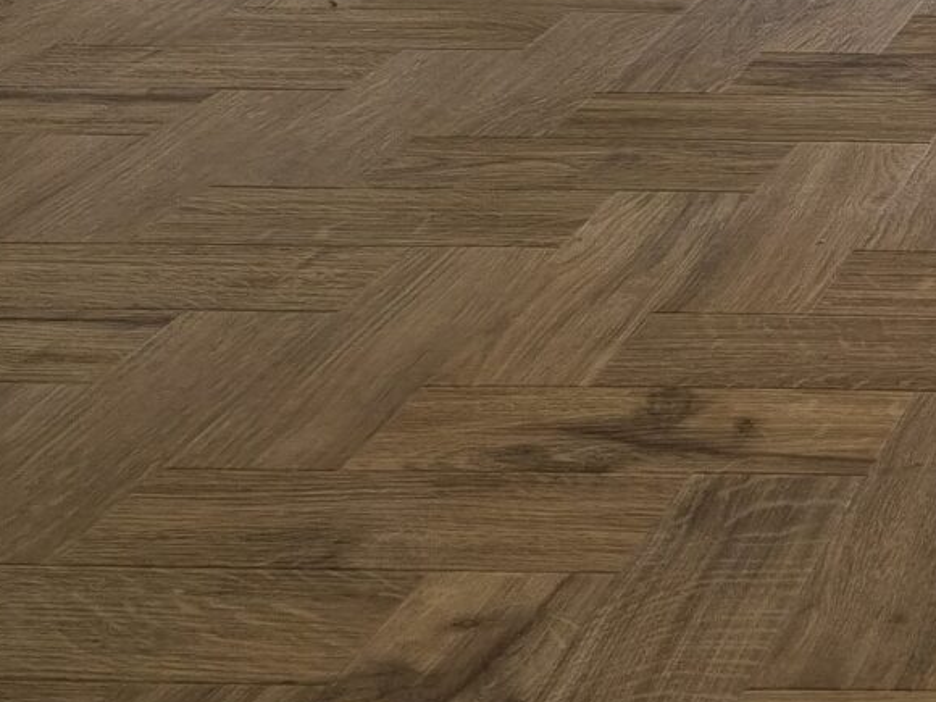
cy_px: 53
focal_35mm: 86
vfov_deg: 16.9
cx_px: 1486
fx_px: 2325
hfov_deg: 19.3
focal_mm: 5.4
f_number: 1.8
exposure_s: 1/982
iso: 50
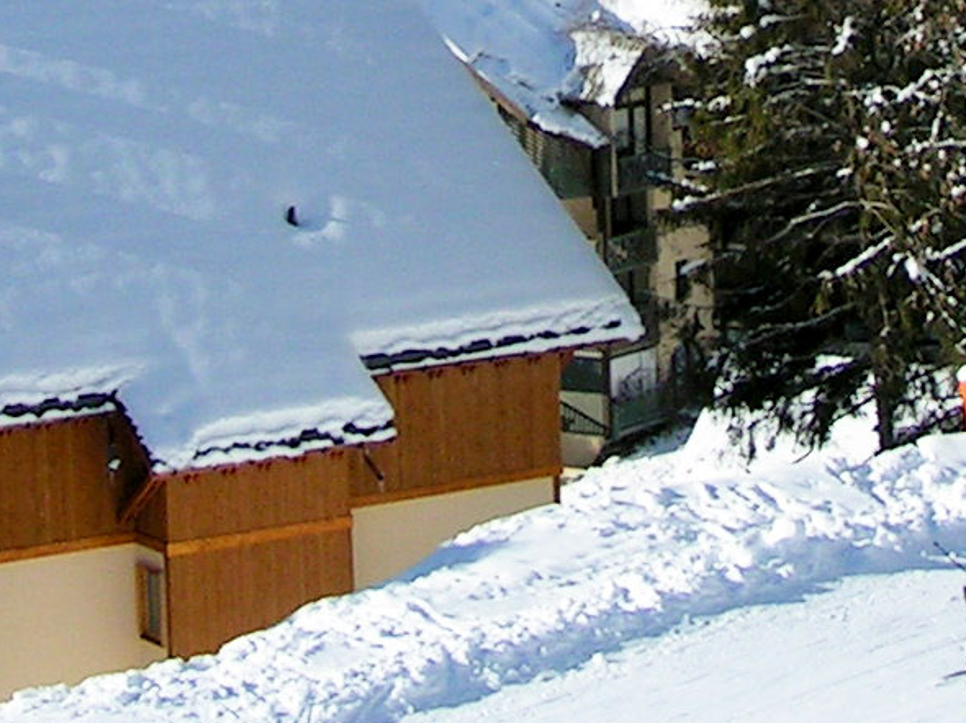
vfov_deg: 10.9
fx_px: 3682
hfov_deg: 14.9
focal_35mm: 132
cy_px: -288
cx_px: 567
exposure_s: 1/640
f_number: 5.6
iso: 50
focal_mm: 5.8
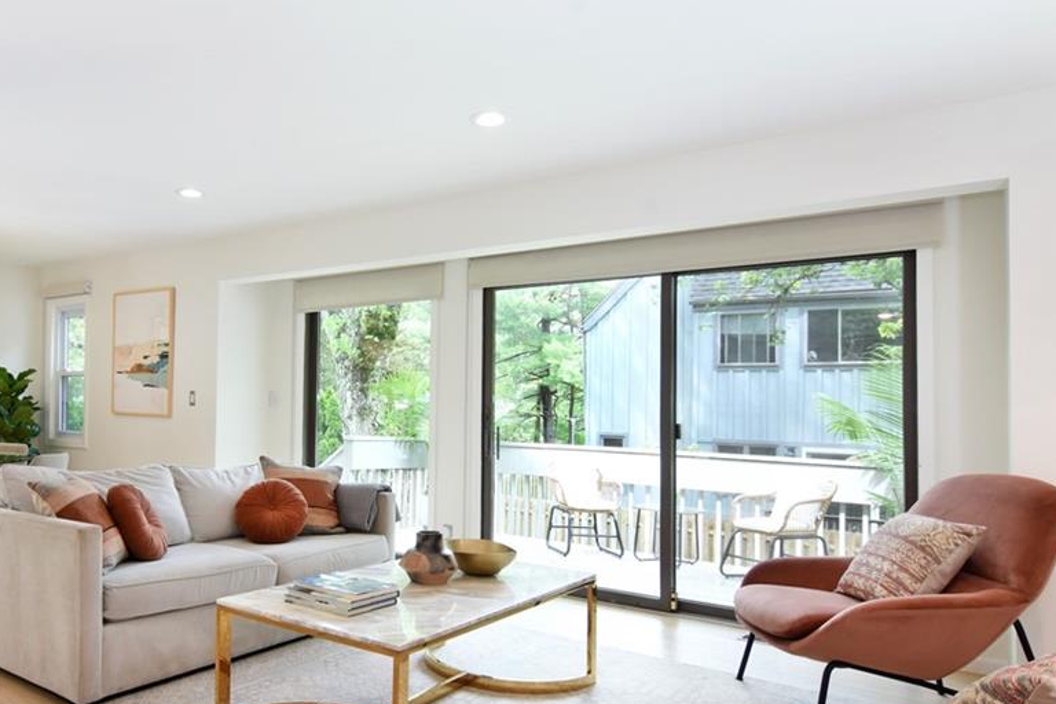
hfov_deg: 72.0
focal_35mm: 24
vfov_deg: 52.8
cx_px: 370
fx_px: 704
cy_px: 419
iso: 800
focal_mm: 12
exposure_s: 1/30
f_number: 11
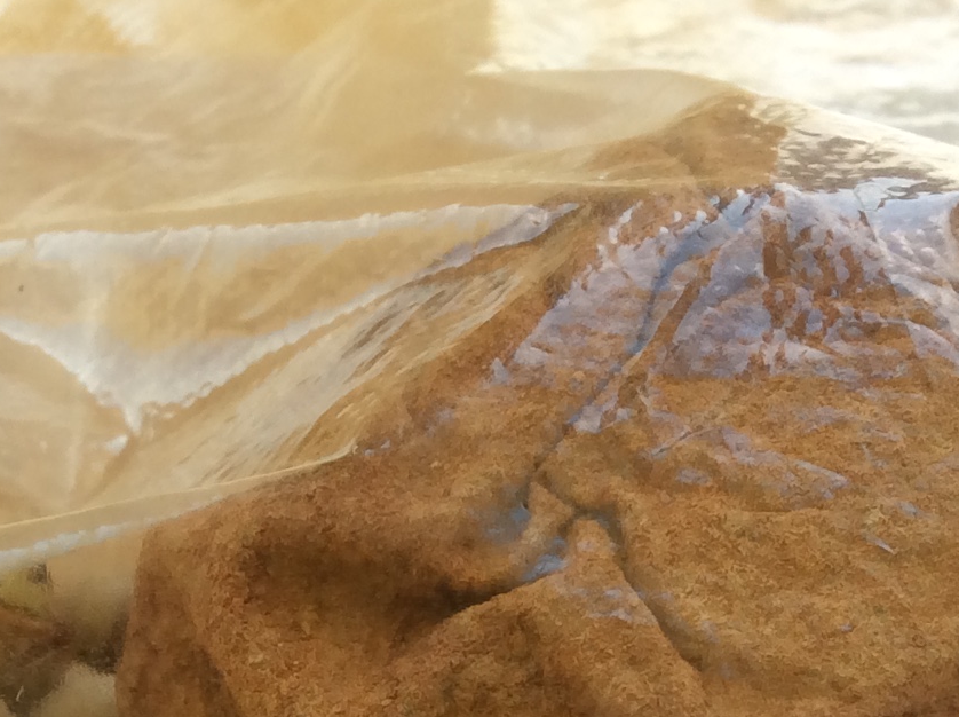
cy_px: 813
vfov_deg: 14.5
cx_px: 308
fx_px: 2739
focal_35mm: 99
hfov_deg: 19.8
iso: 32
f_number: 2.4
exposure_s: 1/555
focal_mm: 3.3
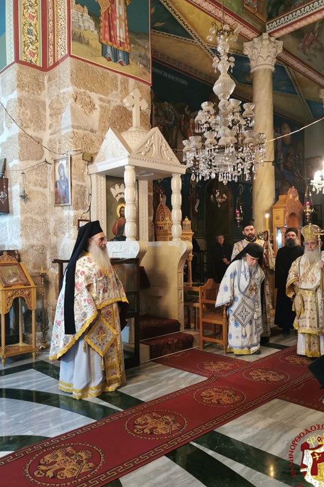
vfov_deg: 63.7
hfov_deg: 44.9
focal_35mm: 29
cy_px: 251
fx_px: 392
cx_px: 173
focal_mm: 5.56
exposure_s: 1/33.3
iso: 400
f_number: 1.6
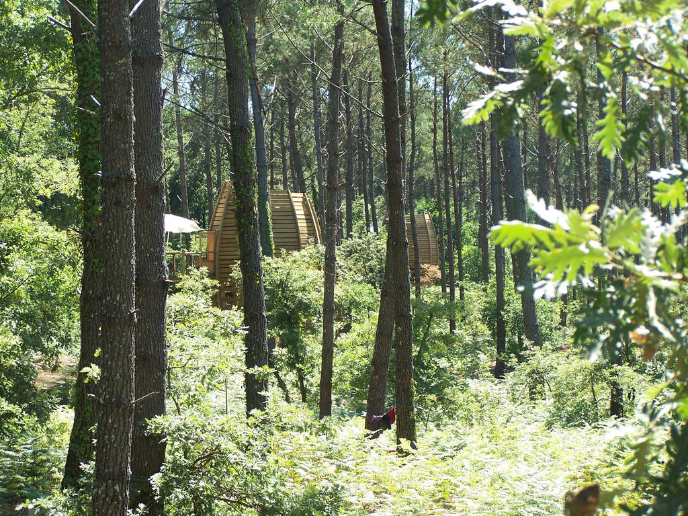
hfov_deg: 16.8
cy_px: 258
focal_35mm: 117
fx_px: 2325
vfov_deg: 12.7
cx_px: 344
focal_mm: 19.4
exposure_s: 1/250
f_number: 3.2
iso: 80
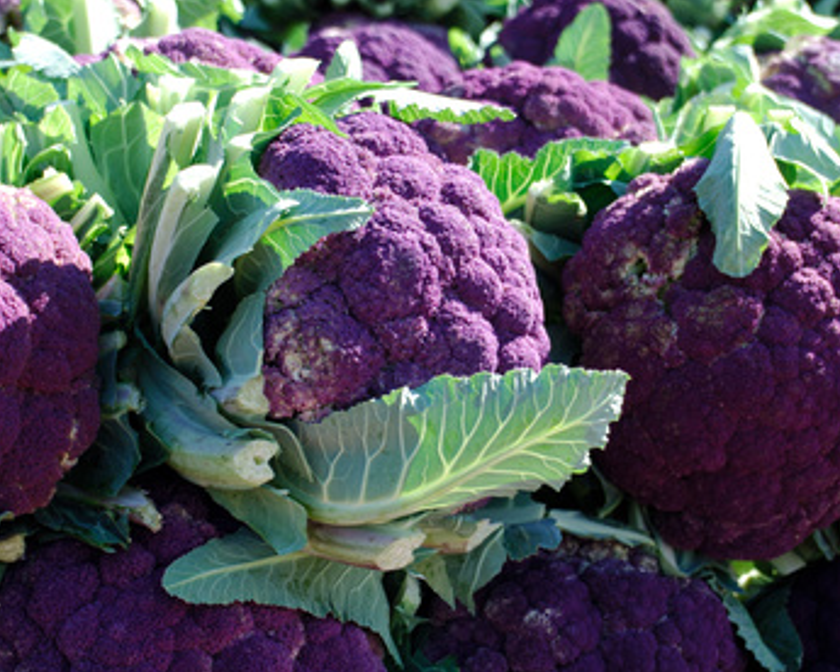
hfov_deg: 31.2
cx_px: 401
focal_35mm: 61
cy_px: 341
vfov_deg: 25.2
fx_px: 1506
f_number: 4
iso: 100
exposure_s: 1/200
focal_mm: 35
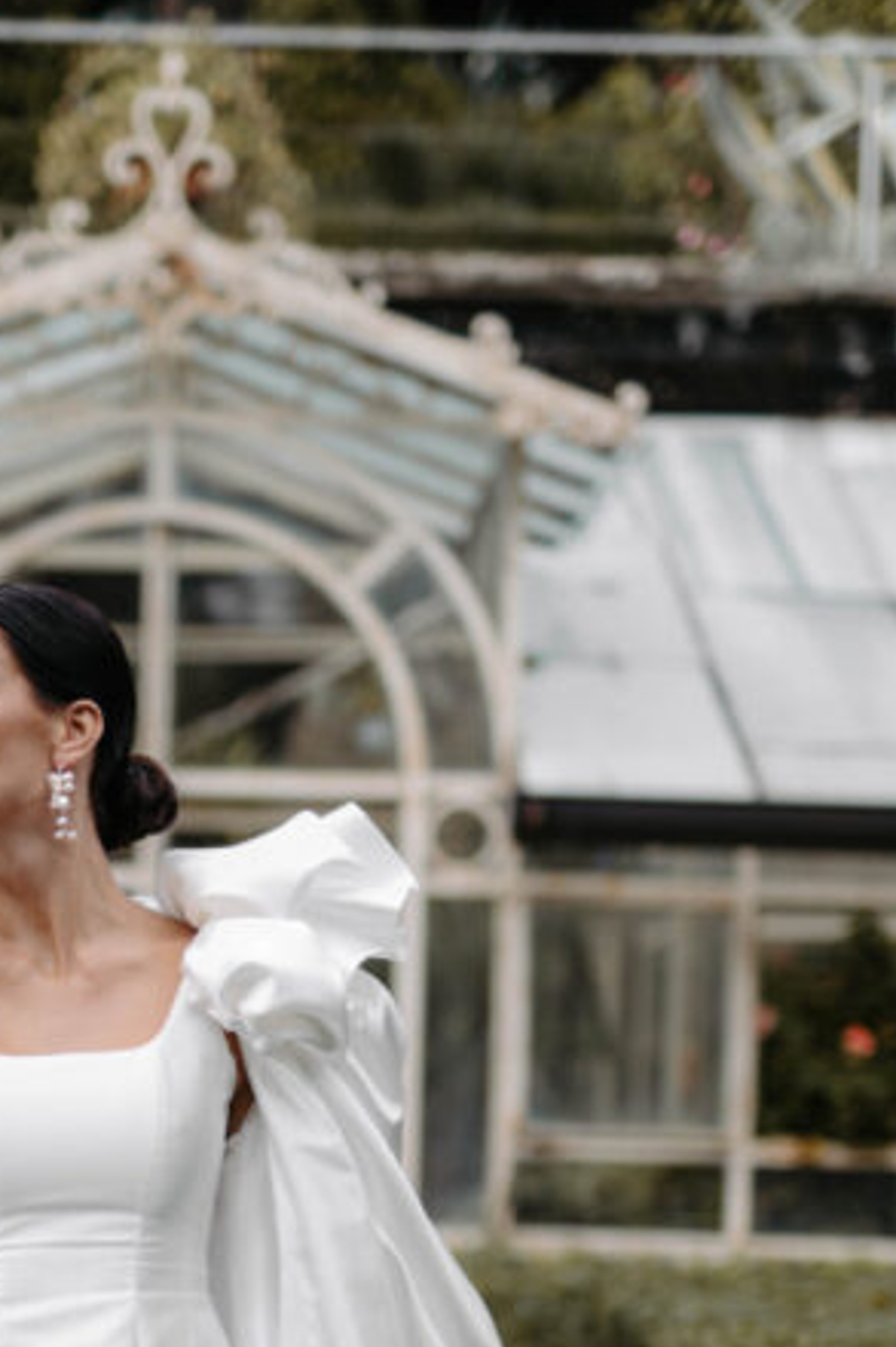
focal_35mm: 131
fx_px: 4894
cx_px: 52
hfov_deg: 10.4
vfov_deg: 15.4
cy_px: 1255
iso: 64
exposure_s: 1/640
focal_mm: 50
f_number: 1.4
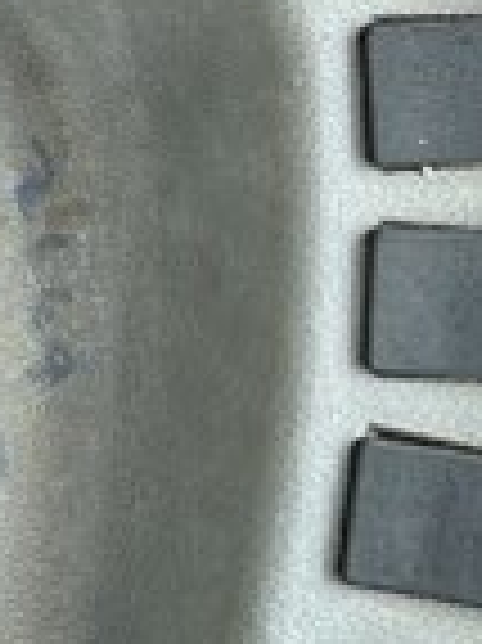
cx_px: -644
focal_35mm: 134
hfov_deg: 9.8
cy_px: -563
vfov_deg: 13.1
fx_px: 2492
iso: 80
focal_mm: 6.86
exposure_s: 1/437
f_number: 1.78
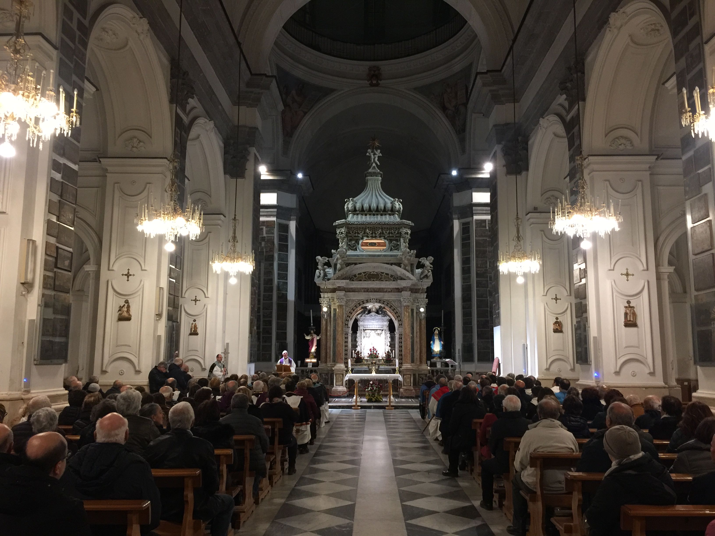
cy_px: 268
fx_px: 599
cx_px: 358
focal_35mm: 29
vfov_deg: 48.2
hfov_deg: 61.7
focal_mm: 4.15
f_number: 2.2
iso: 125
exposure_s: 1/17
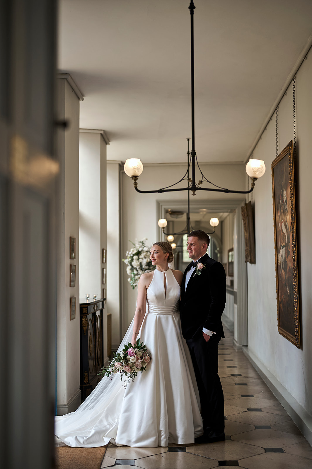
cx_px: 156
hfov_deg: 27.0
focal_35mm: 50
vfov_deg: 39.6
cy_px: 234
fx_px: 651
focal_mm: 50
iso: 160
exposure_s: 1/800
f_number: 1.8
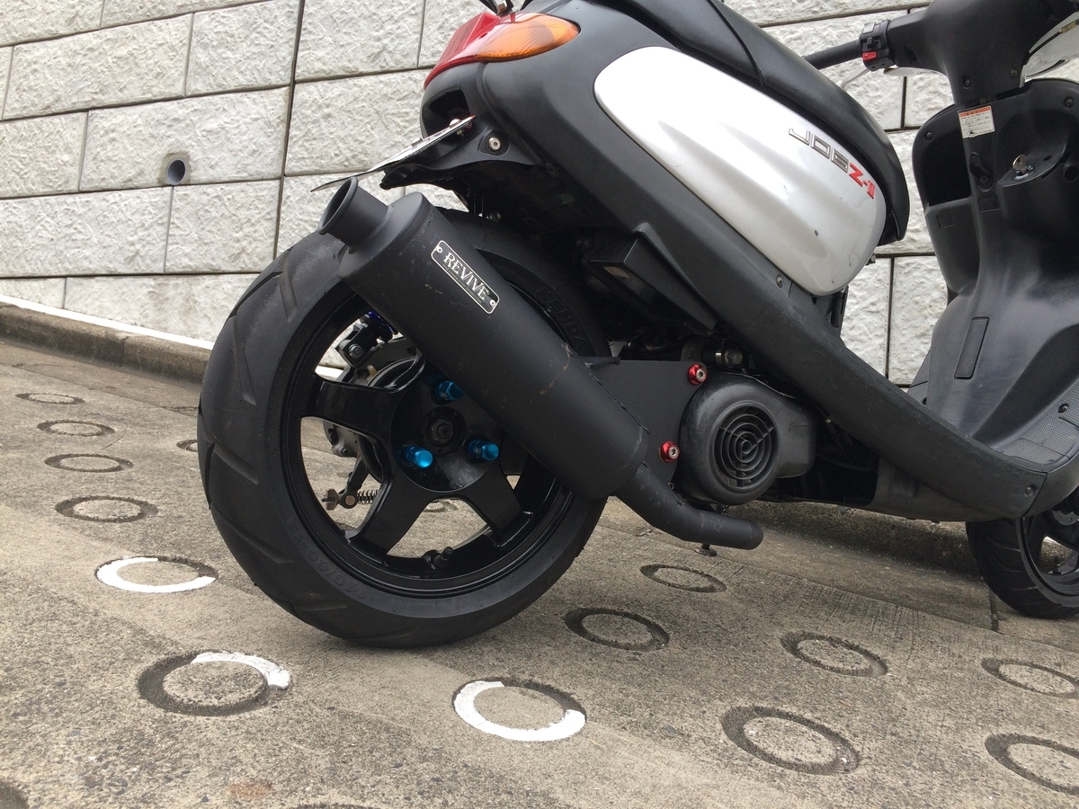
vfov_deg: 48.2
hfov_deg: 61.7
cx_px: 540
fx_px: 904
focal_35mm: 29
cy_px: 404
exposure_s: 1/120
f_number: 2.2
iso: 50
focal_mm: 4.15
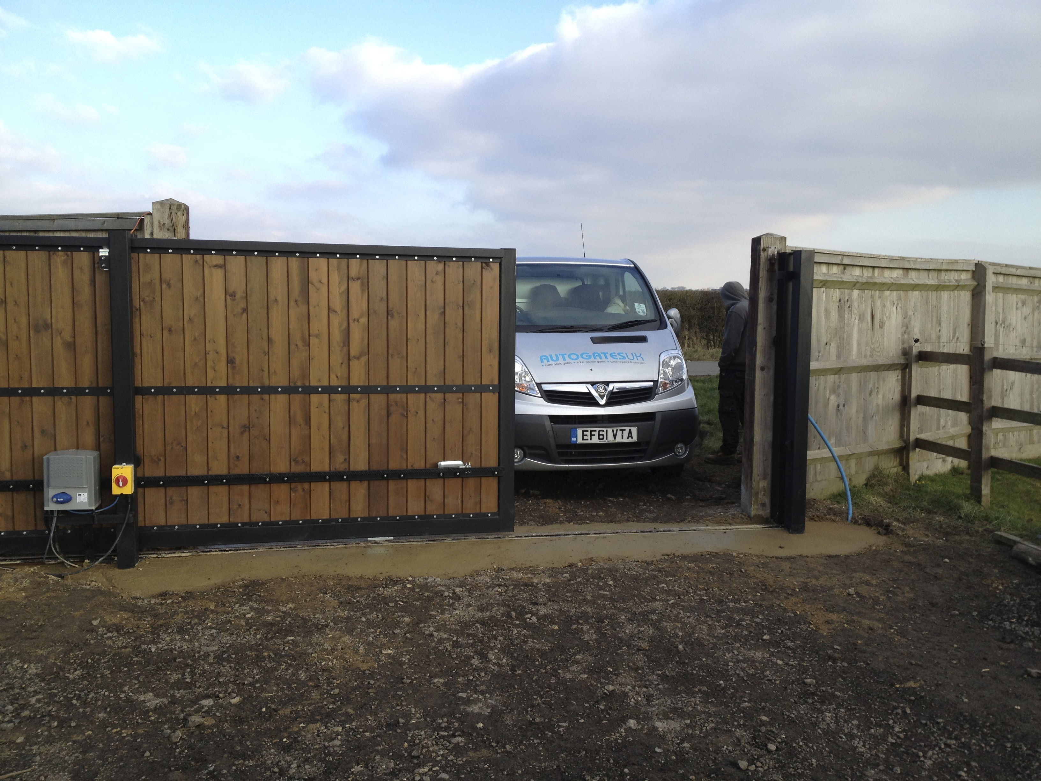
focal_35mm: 35
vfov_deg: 40.7
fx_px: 1053
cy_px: 390
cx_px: 520
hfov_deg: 52.6
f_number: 2.4
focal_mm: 4.28
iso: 50
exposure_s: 1/484
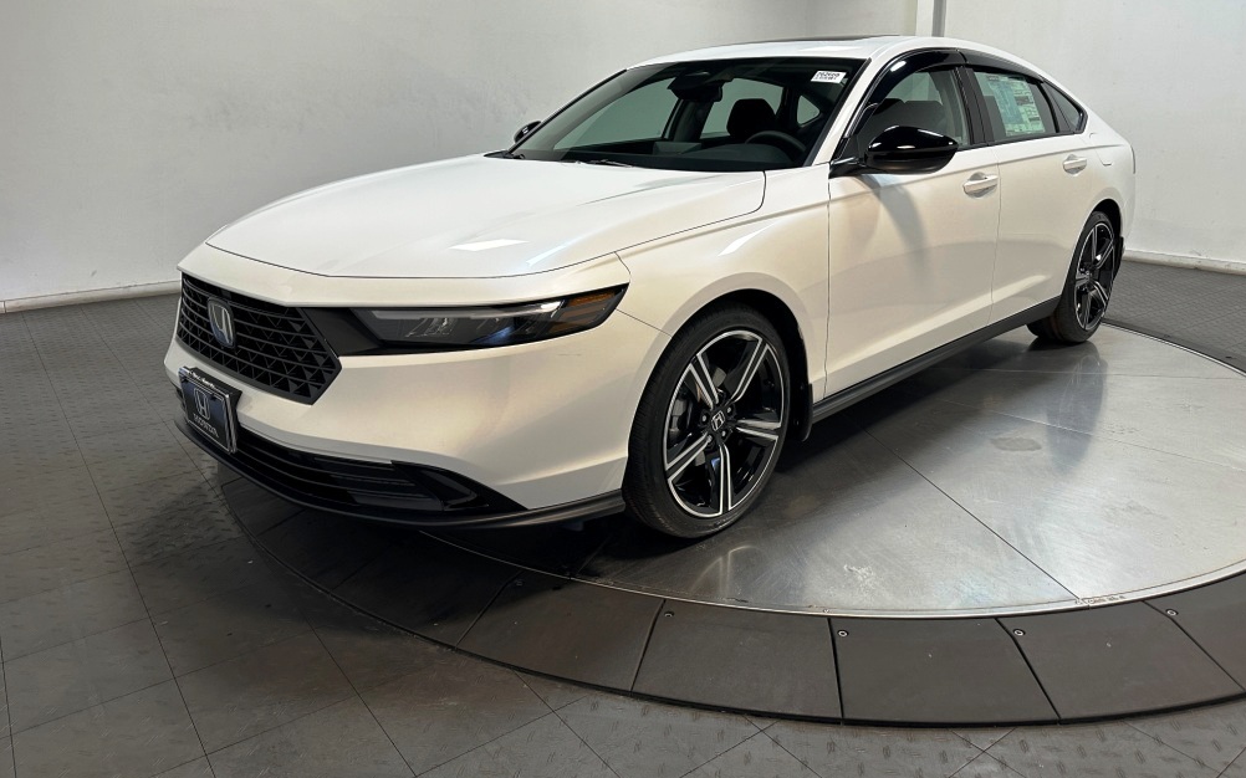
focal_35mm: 26
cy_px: 308
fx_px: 883
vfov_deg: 47.3
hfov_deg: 70.4
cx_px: 635
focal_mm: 6.86
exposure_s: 1/60
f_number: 1.78
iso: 160
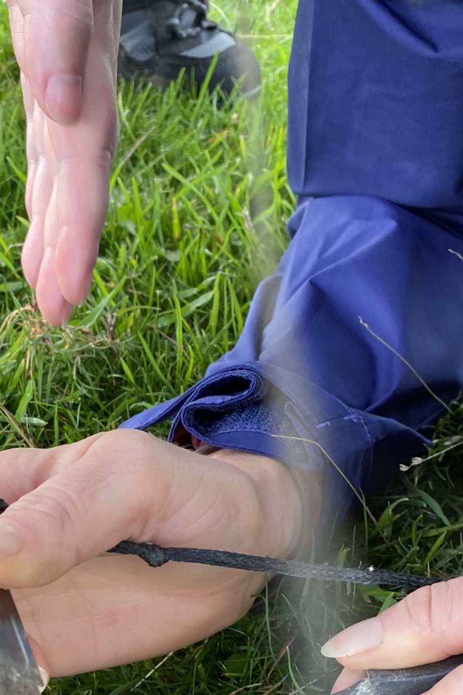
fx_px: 1100
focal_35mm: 57
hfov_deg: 23.8
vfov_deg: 33.3
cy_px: 621
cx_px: 258
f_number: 1.8
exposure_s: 1/116
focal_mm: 4.25
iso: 125
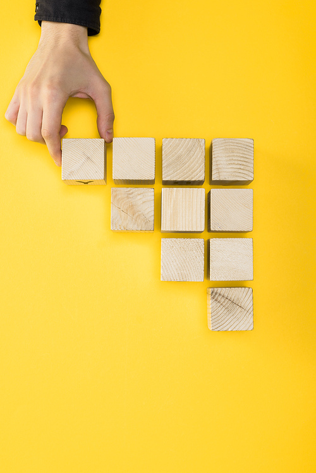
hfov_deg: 27.0
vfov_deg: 39.6
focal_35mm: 50
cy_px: 236
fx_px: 658
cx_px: 158
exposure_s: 1/200
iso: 64
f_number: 6.3
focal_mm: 50
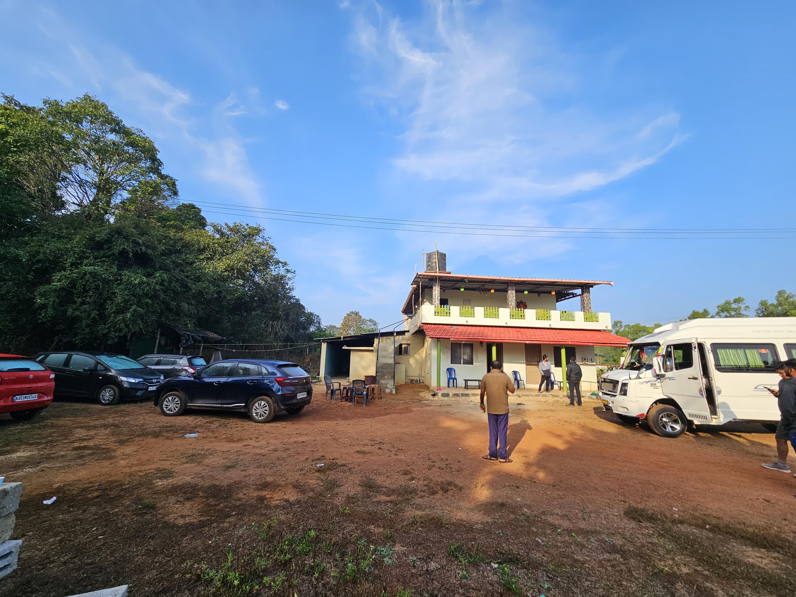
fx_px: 299
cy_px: 298
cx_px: 398
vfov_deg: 89.9
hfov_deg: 106.2
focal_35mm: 13
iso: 50
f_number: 2.2
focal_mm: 2.2
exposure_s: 1/973
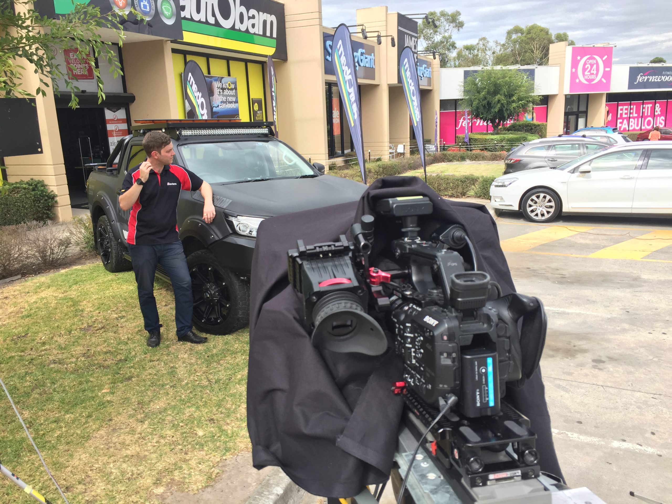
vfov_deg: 48.2
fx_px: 563
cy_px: 252
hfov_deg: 61.7
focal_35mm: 29
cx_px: 336
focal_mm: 4.15
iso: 32
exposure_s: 1/775
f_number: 2.2
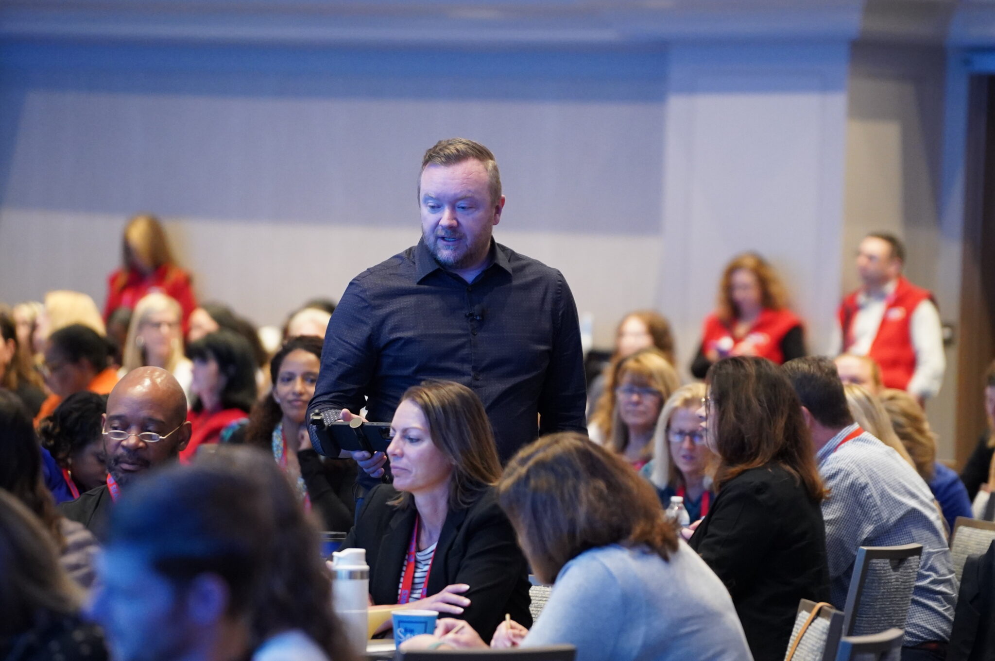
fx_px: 6214
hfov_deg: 9.2
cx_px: 498
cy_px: 330
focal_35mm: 225
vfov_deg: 6.1
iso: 5000
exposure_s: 1/200
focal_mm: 150
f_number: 2.8
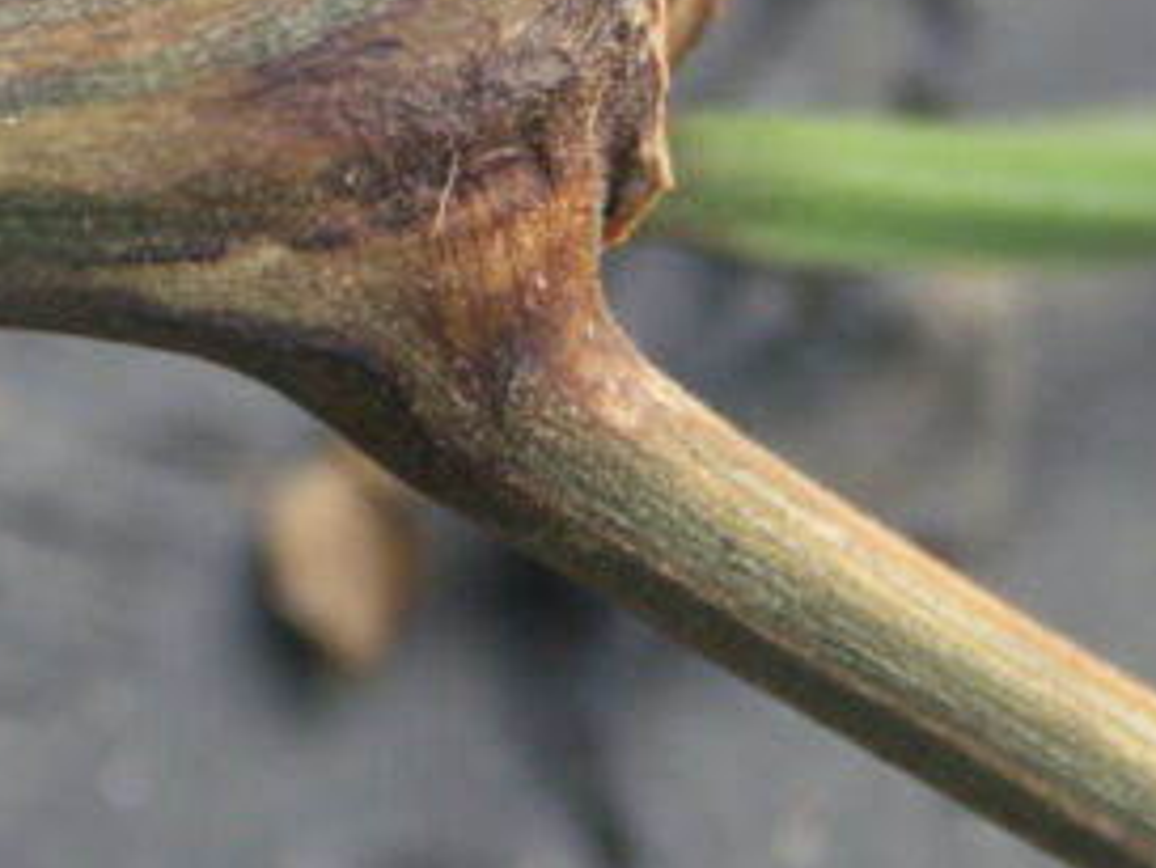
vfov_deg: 2.0
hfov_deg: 2.6
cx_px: 296
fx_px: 25091
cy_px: -474
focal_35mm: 751
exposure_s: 1/200
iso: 100
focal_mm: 50.8
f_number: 4
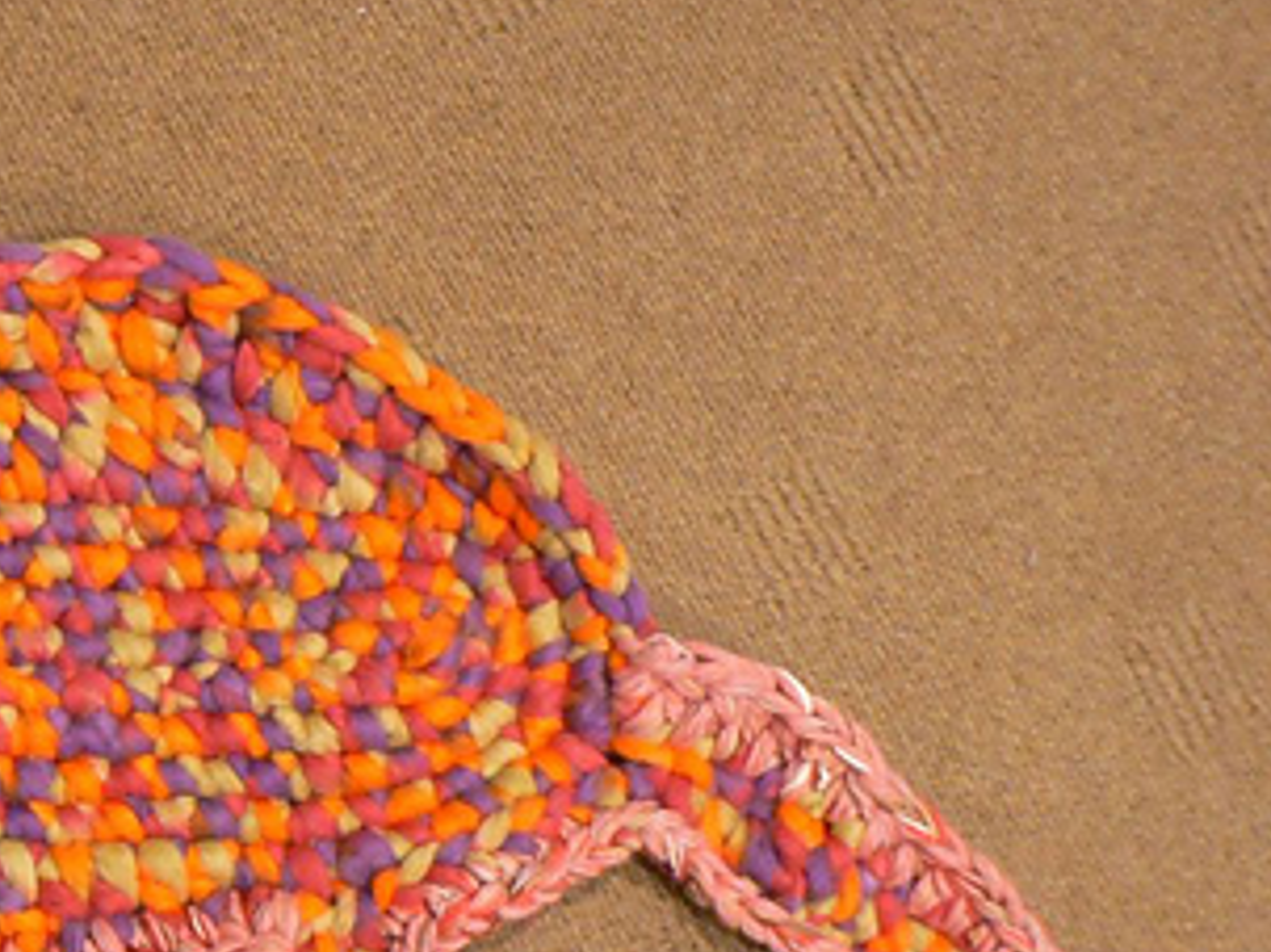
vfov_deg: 19.4
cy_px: 478
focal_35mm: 76
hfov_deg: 24.2
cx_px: -67
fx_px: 2789
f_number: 2.8
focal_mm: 6
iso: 200
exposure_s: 1/4
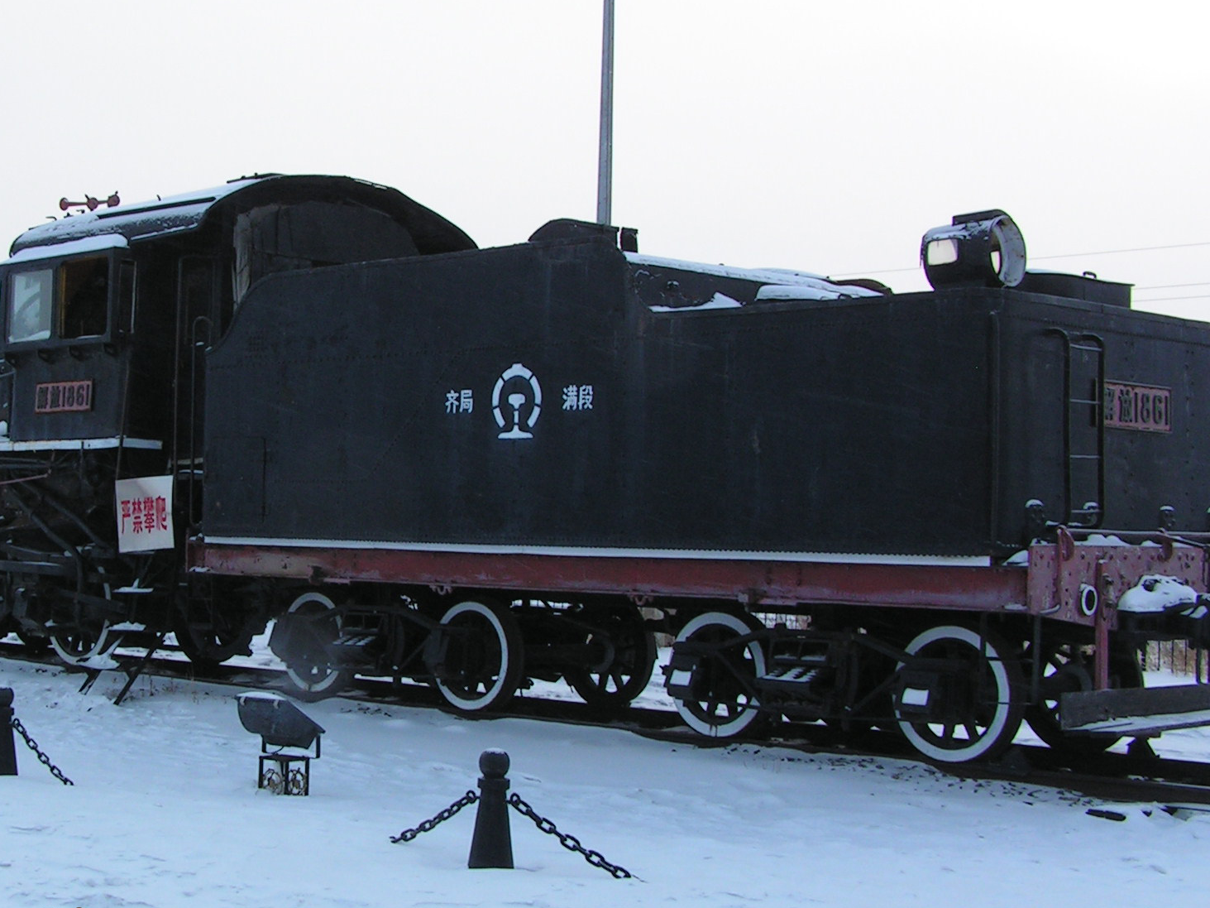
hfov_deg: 32.3
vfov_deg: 24.8
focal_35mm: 59
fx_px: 2062
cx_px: 363
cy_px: 411
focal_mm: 6.3
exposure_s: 1/125
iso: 50
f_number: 5.6
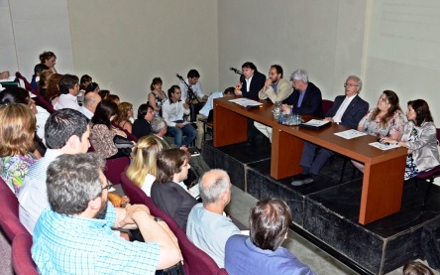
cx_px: 219
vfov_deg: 33.1
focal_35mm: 39
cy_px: 143
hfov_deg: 51.0
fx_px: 462
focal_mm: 25
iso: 640
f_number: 6.3
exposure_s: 1/100
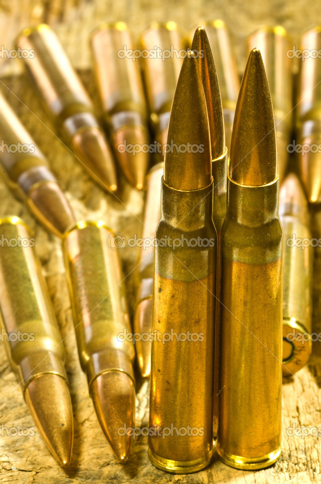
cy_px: 242
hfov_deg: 10.1
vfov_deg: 15.2
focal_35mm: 135
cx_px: 160
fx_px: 1810
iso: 100
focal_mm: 90
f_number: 32
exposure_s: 10
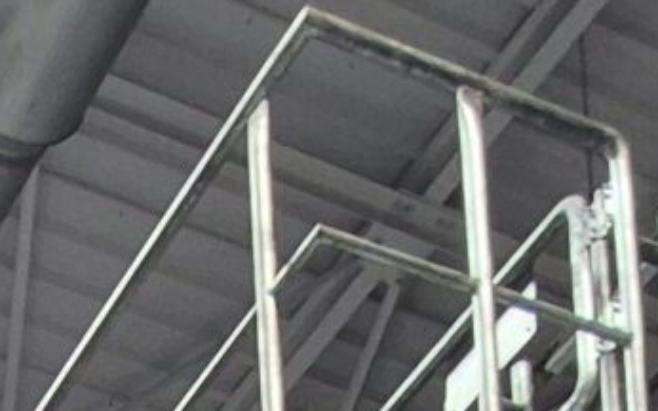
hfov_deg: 18.5
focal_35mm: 102
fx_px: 1829
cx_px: -276
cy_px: 1730
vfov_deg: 7.6
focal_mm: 2.2
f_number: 2.2
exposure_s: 1/50
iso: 125
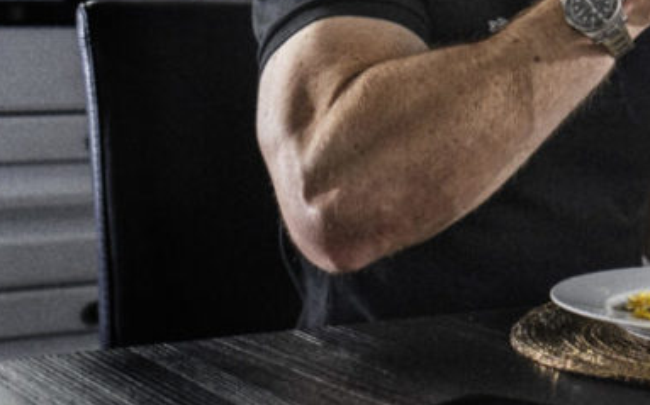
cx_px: 686
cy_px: 54
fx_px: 1895
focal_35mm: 107
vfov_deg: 12.1
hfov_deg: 18.8
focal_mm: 41
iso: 100
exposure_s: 1/125
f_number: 4.5
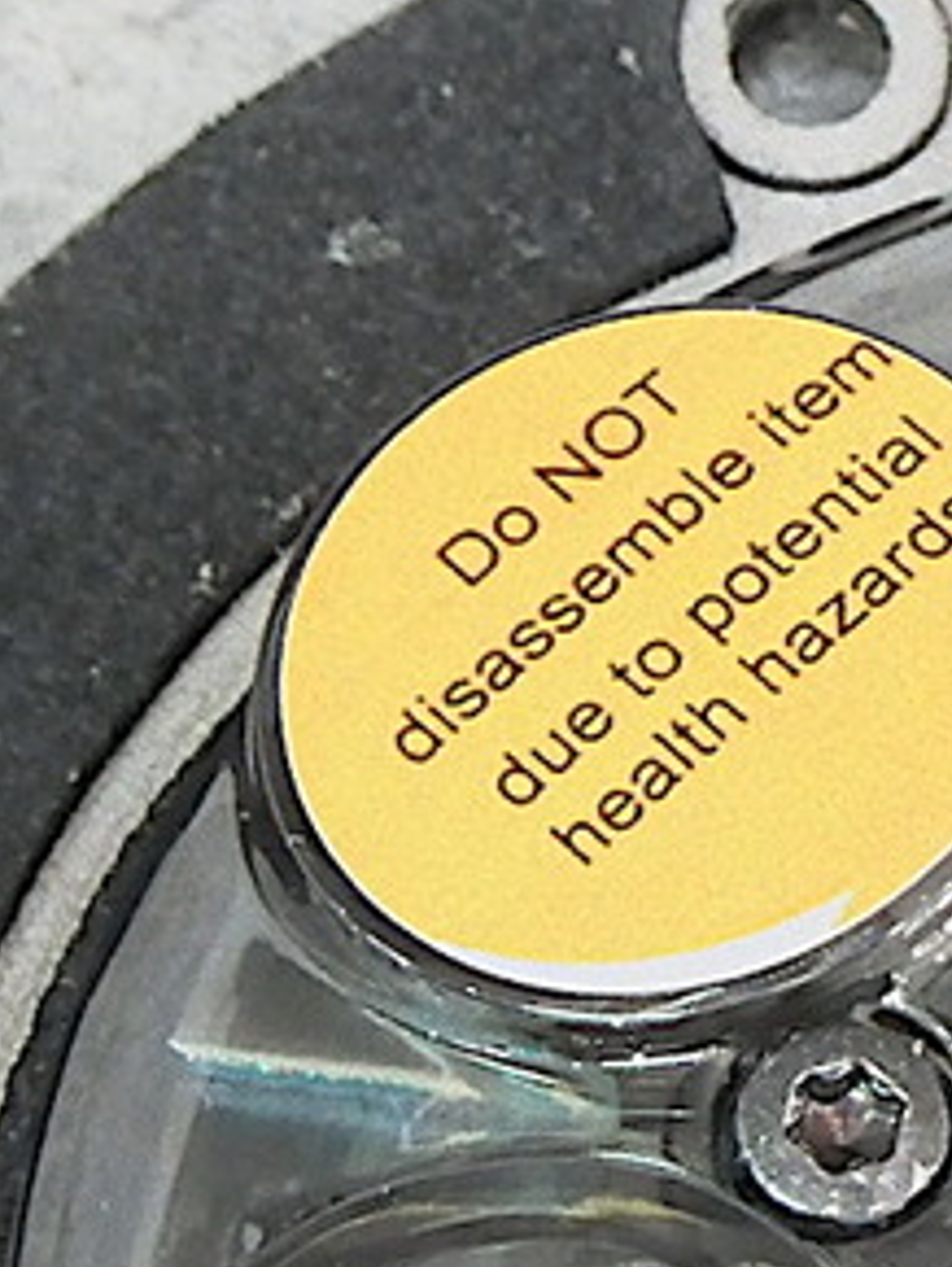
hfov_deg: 4.6
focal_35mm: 324
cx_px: 1376
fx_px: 11863
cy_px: 1402
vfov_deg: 6.1
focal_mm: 17.5
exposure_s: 1/5
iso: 1600
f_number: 8
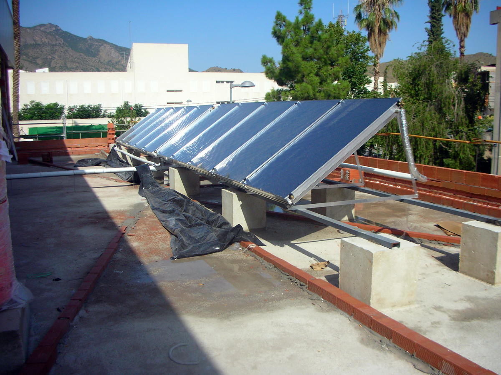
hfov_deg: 52.6
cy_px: 188
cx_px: 250
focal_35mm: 35
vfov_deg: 40.7
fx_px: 507
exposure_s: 1/172
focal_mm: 5.8
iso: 50
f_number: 8.5
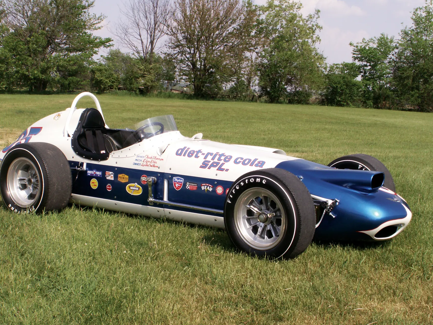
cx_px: 209
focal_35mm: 54
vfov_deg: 27.0
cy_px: 172
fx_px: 675
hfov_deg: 35.5
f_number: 8
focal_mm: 7.99
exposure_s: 1/200
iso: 50
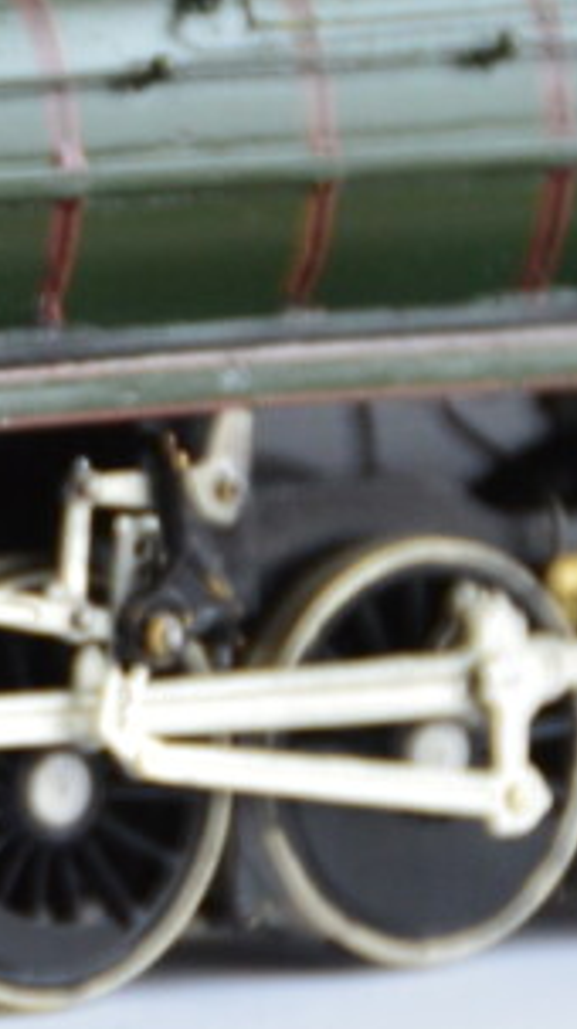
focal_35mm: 796
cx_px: -563
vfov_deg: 2.7
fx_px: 21693
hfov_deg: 1.5
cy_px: 438
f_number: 8
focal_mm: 150
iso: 800
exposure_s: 1/50
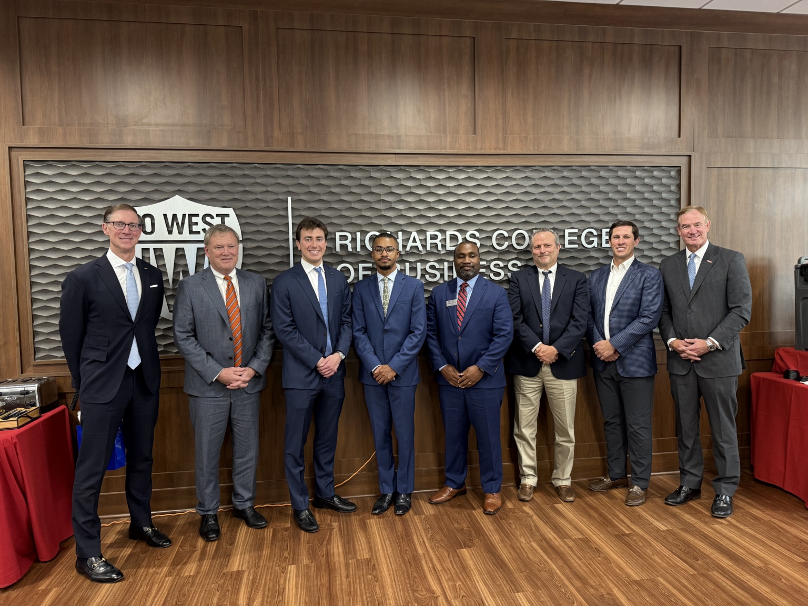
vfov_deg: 56.8
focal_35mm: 24
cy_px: 303
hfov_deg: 71.6
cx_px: 404
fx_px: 560
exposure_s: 1/60
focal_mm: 6.76
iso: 250
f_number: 1.78
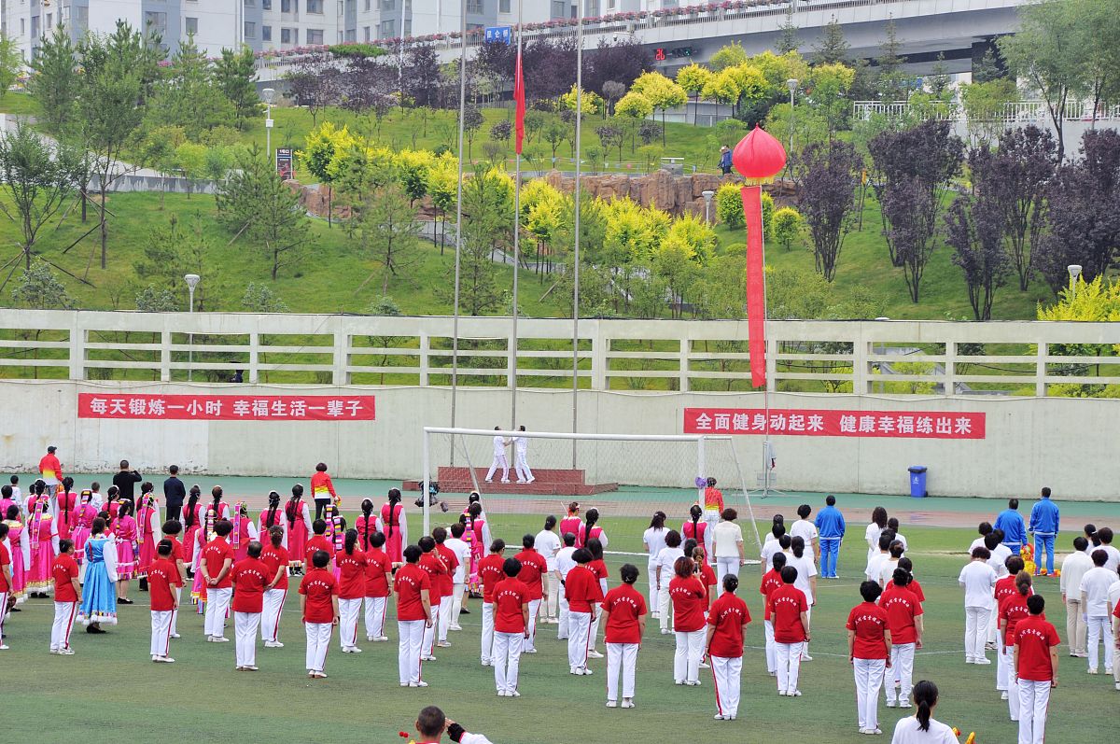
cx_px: 560
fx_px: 3822
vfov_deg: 11.1
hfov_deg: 16.7
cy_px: 372
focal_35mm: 123
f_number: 9
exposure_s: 1/100
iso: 200
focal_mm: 82
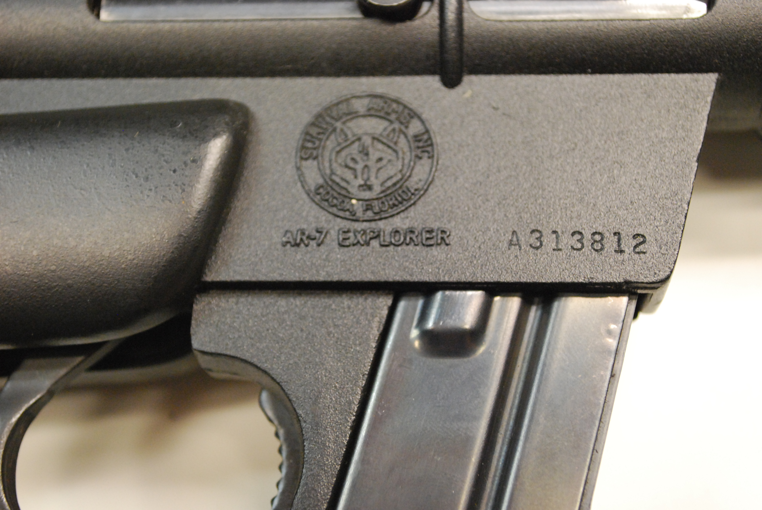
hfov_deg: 33.4
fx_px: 1272
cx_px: 381
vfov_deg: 22.7
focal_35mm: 60
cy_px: 255
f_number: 5.3
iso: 1600
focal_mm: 40
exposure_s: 1/30
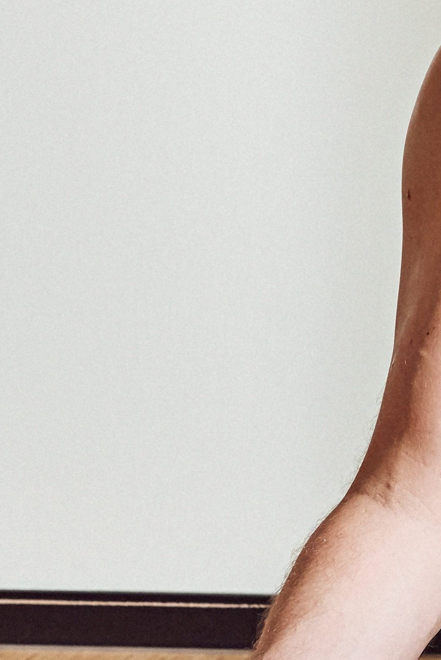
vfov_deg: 8.7
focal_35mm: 237
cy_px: 130
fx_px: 4350
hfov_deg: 5.7
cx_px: 811
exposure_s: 1/200
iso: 640
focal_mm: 50
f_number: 6.3
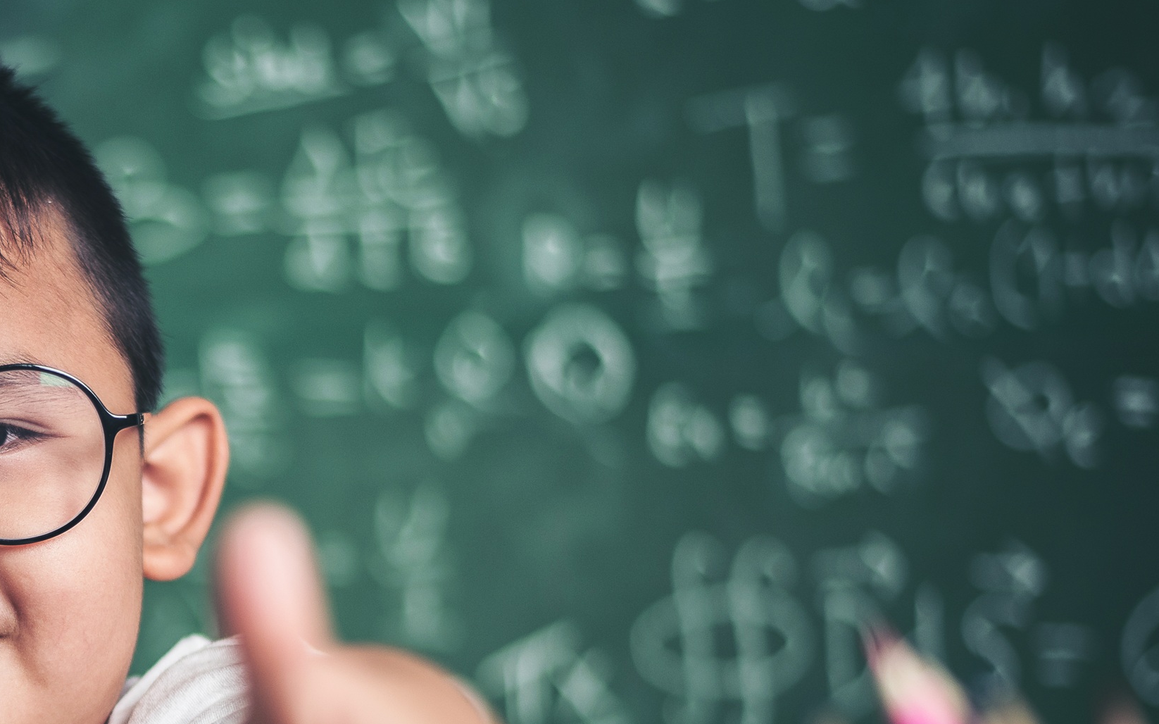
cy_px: 635
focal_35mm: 114
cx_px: -106
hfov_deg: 17.7
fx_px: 3600
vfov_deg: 11.4
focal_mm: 50
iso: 100
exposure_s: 1/200
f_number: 1.8
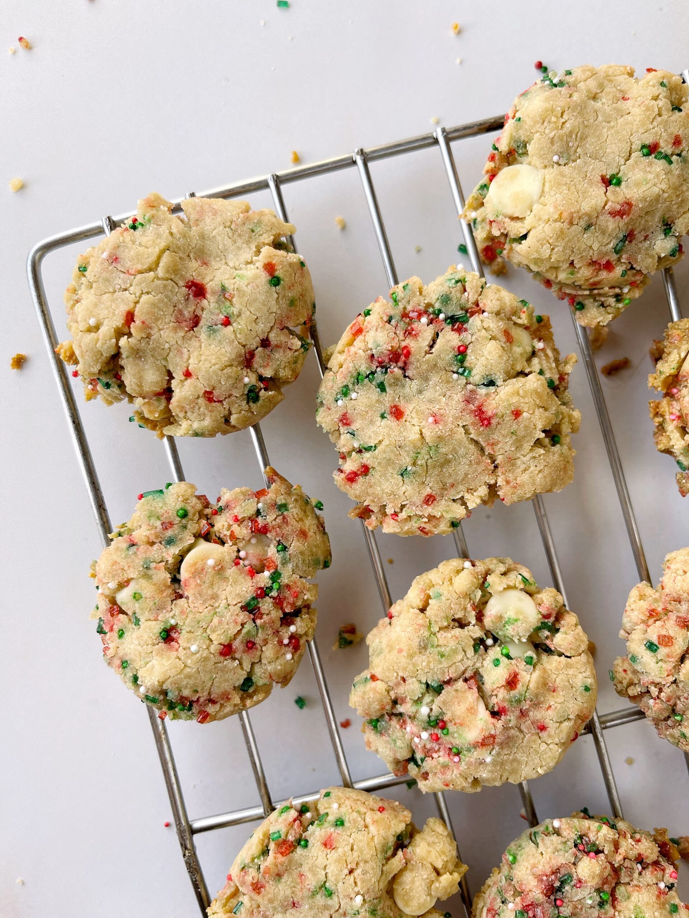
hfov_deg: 53.1
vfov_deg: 67.3
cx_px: 344
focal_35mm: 26
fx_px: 690
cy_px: 459
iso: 32
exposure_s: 1/159
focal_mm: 5.1
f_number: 1.6
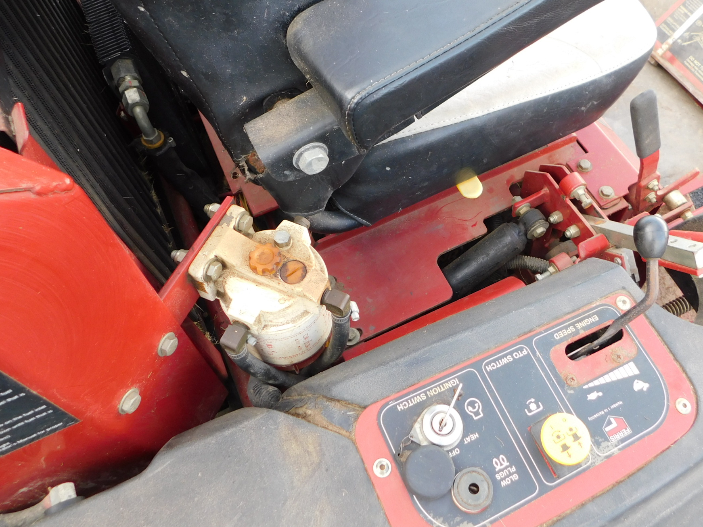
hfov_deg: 59.6
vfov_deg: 46.6
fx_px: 609
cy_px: 224
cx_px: 410
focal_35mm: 30
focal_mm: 4
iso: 125
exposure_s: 1/100
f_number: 3
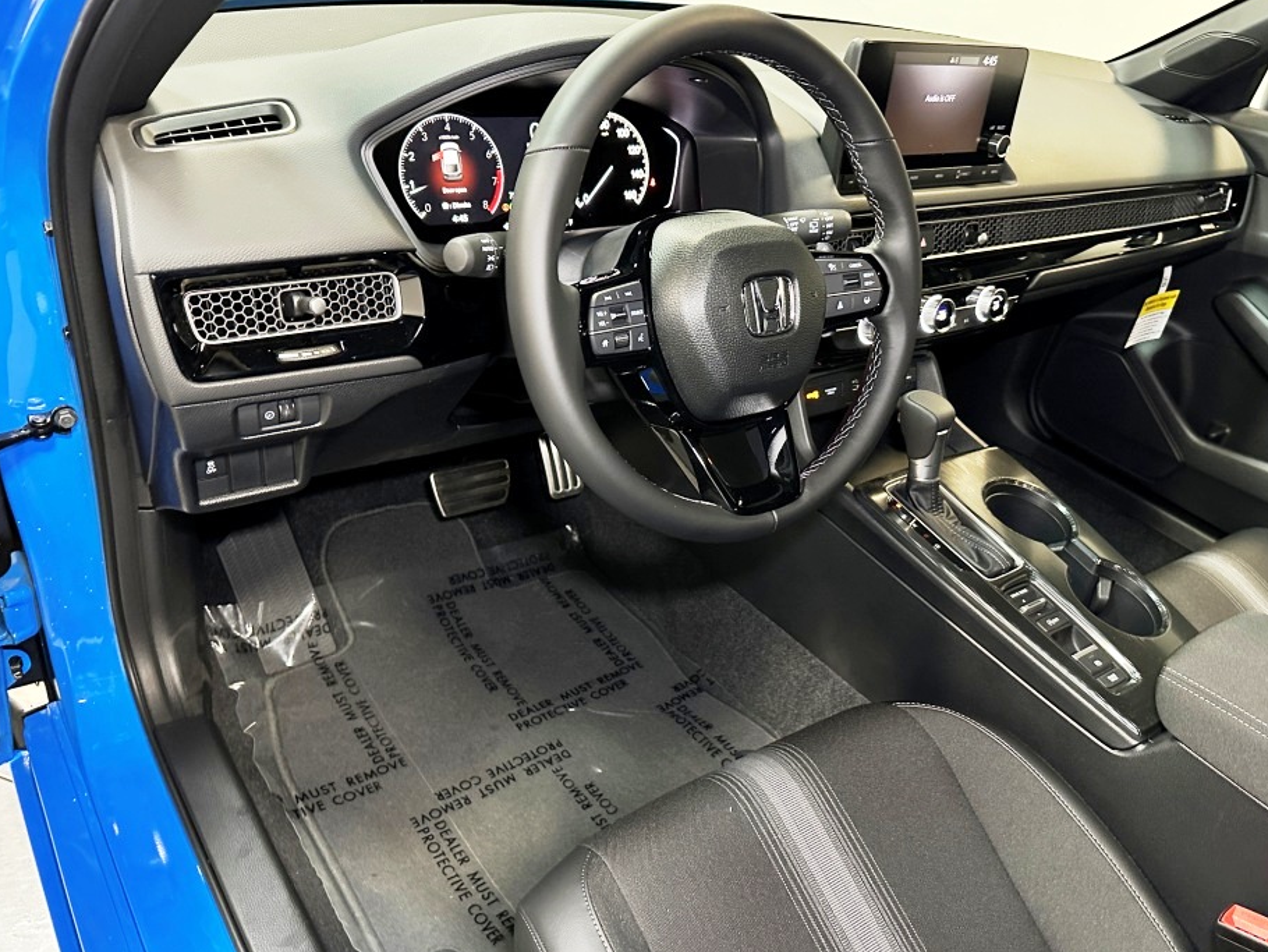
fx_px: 989
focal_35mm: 27
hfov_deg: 65.2
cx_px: 697
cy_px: 521
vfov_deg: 51.3
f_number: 1.78
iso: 1000
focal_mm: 6.86
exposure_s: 1/30
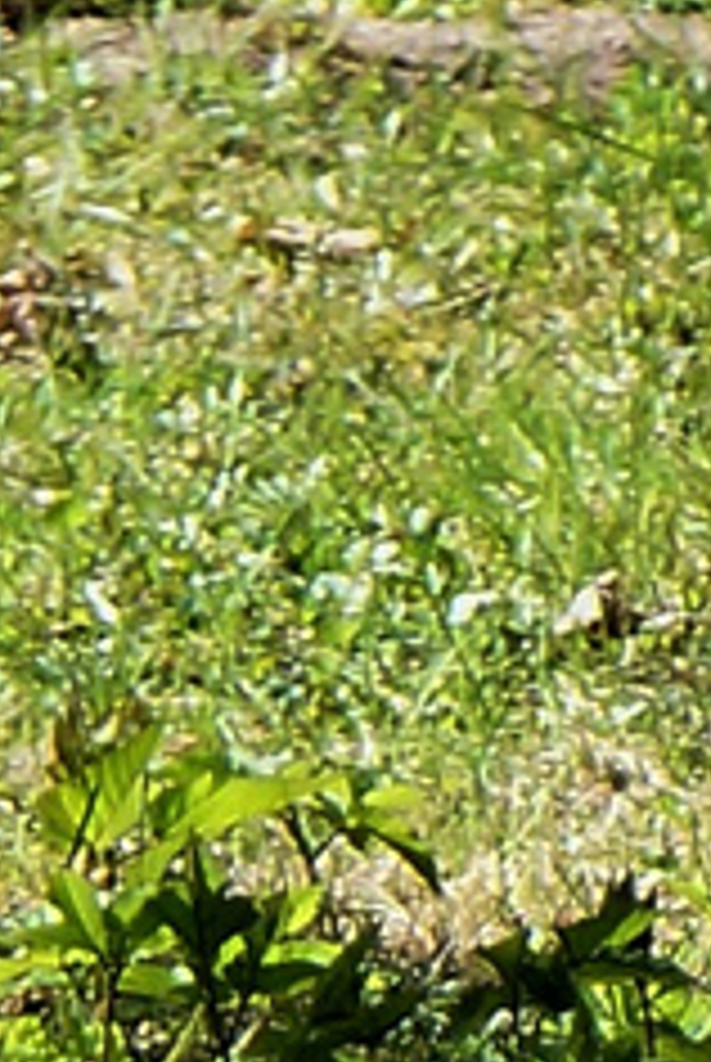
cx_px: 3478
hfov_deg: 1.5
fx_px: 27351
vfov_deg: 2.2
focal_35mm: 926
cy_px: -446
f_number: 5.6
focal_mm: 90
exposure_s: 1/160
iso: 125
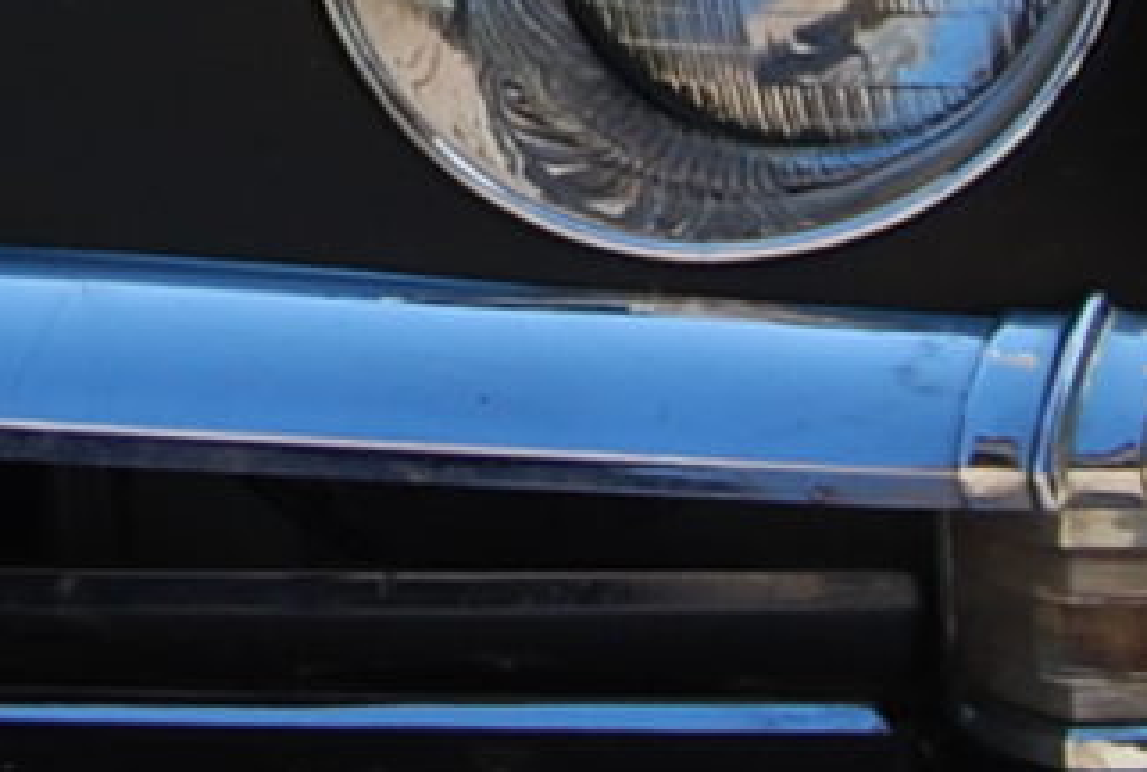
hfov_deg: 7.7
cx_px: -575
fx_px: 8403
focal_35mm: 263
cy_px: -404
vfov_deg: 5.2
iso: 100
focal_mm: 22
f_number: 7.1
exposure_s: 1/200
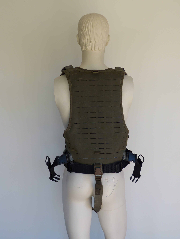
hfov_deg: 36.8
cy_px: 120
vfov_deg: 47.9
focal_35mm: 39
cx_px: 90
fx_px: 270
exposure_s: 1/125
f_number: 3.5
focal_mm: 7
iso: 100
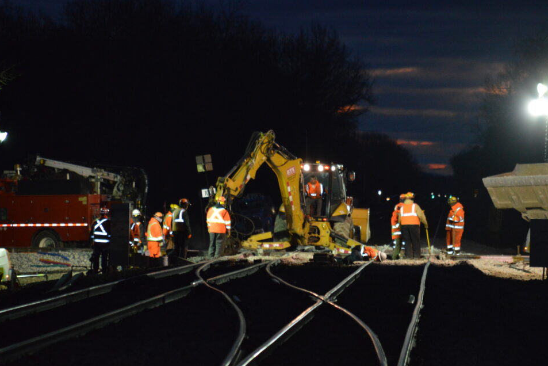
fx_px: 4903
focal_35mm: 322
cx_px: 260
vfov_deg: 4.3
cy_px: 177
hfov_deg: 6.4
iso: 2200
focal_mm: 200
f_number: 5.6
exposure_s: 1/60
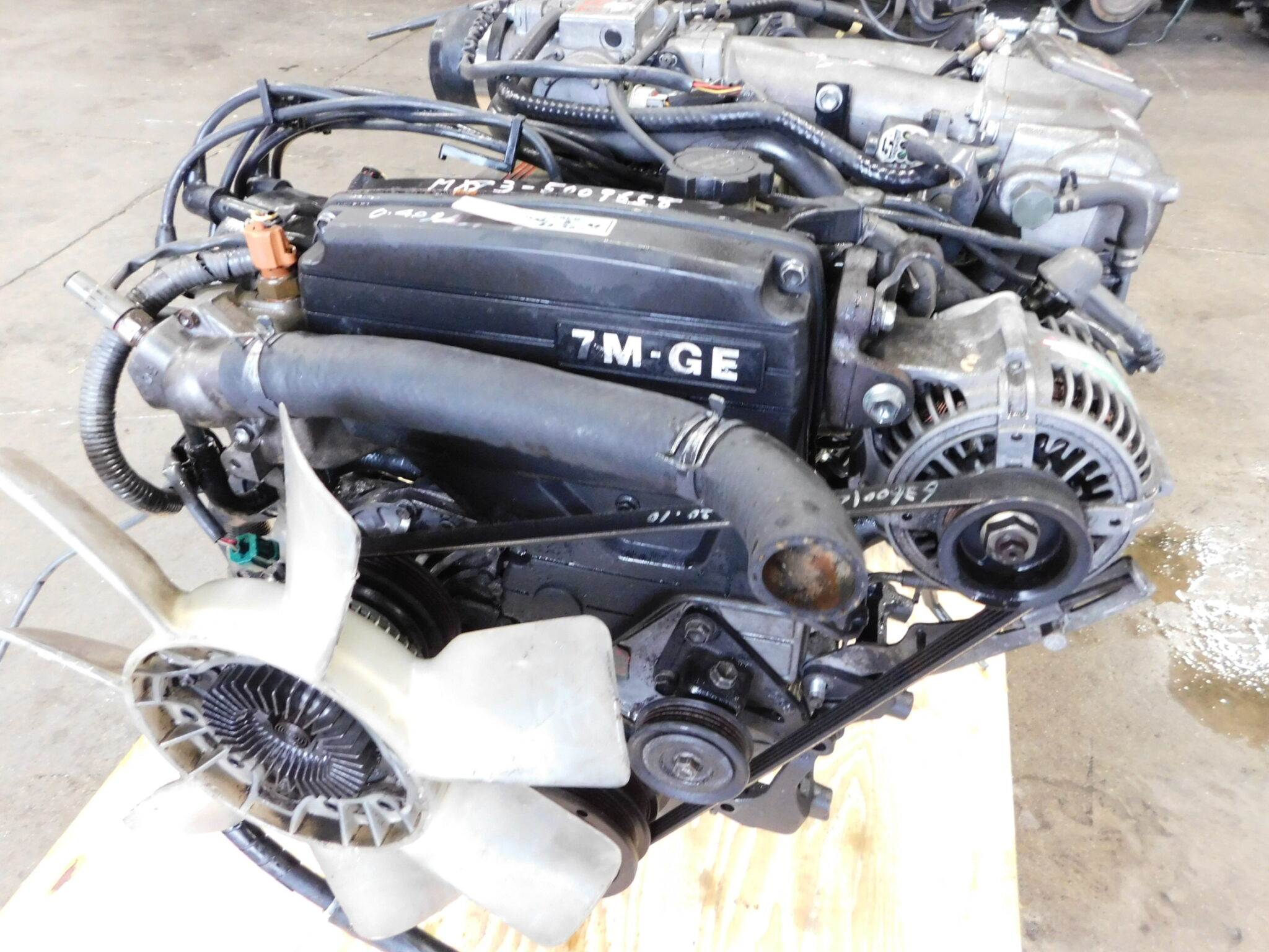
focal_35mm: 23
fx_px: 843
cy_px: 476
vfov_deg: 58.9
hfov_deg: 73.9
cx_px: 634
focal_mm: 4
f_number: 3
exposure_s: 1/8
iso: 640
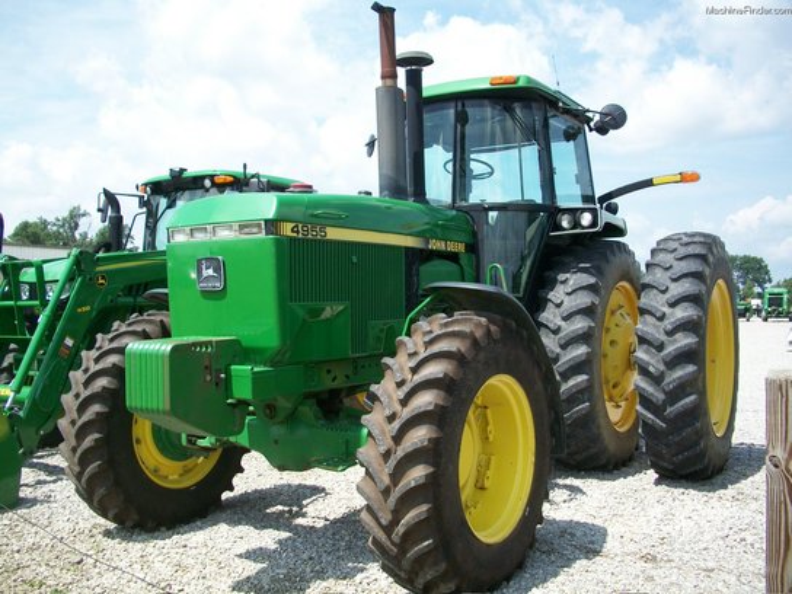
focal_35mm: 35
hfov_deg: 52.6
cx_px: 396
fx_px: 801
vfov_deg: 40.7
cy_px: 297
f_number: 3.1
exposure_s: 1/640
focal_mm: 6.3
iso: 80
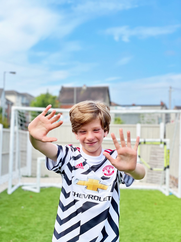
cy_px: 121
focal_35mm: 52
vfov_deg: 36.8
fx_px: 363
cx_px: 90
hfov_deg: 28.0
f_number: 2
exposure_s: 1/978
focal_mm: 6
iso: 25
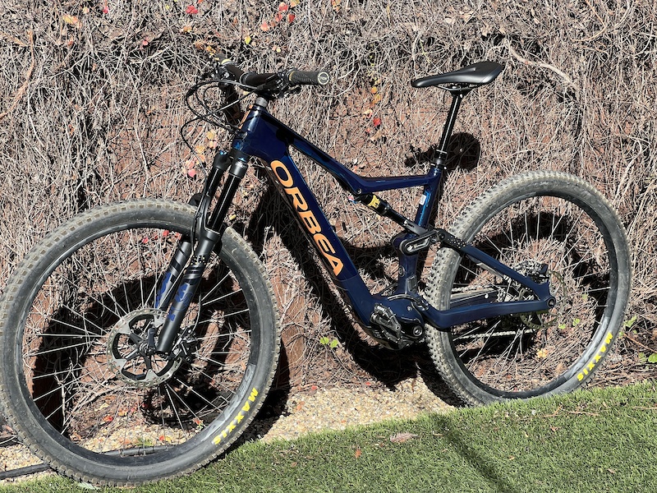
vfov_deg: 19.1
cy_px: 246
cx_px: 328
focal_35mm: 77
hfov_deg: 25.3
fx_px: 1461
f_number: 2.8
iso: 32
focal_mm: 9
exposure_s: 1/275
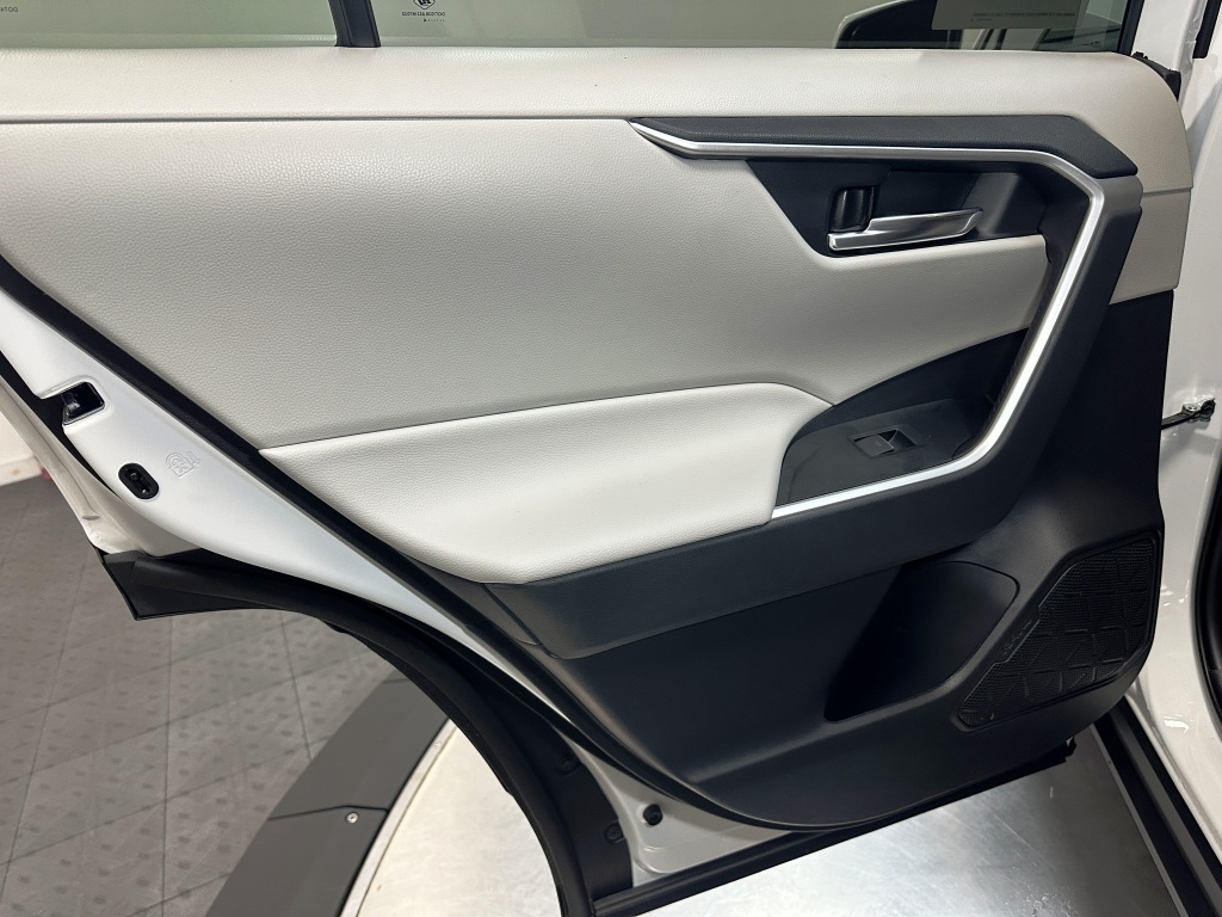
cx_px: 611
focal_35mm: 24
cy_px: 458
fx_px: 847
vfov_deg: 56.8
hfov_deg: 71.6
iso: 320
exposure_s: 1/60
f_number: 1.78
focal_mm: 6.86
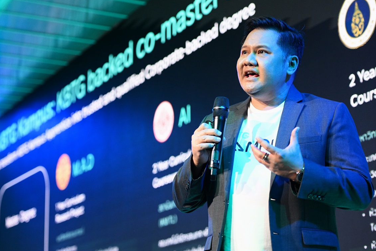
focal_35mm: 88
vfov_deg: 15.5
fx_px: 919
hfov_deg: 23.1
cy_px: 131
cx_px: 184
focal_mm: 80
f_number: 3.2
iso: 4000
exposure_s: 1/320
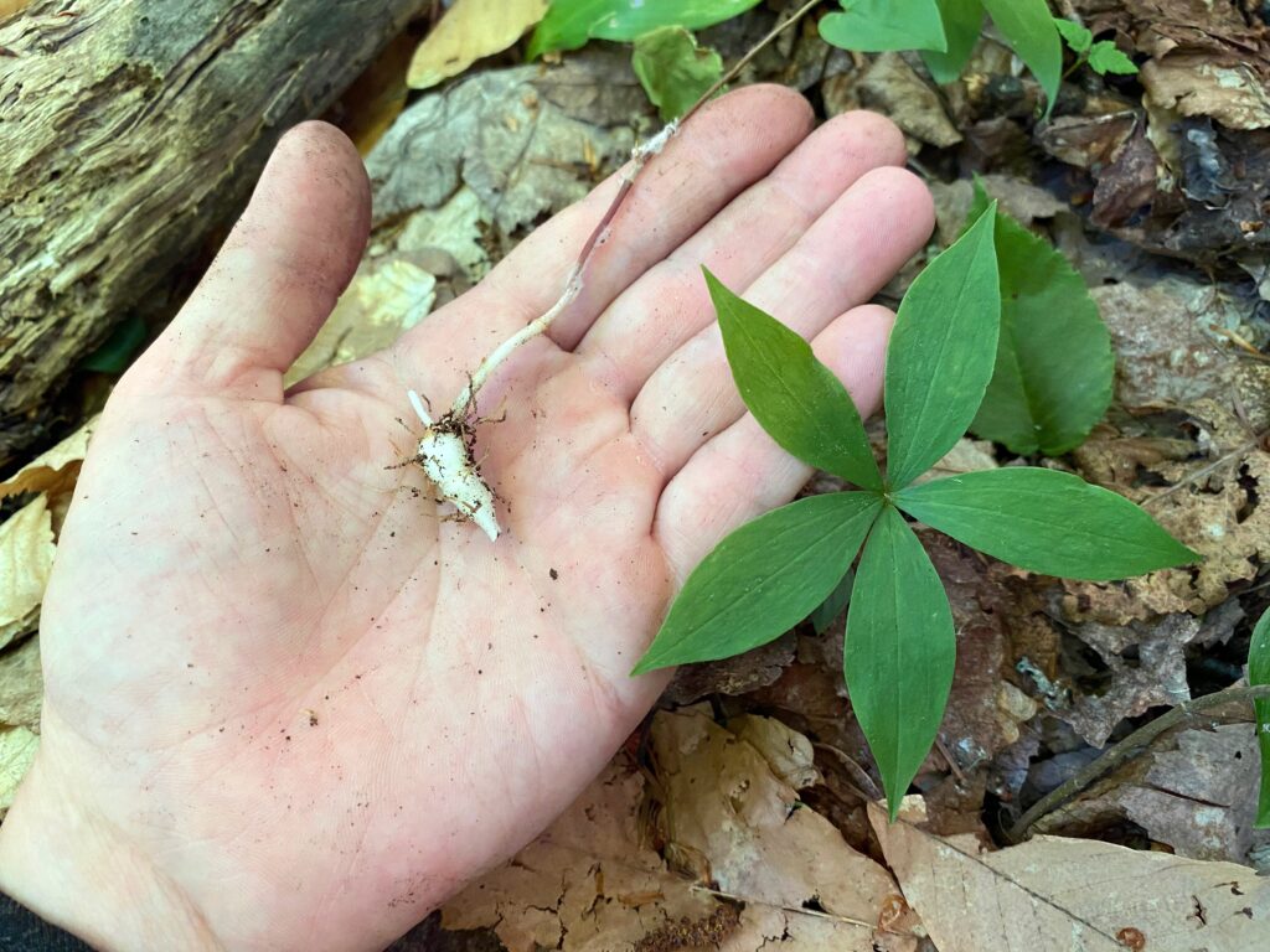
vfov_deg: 53.1
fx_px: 954
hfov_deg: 67.3
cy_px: 476
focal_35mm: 26
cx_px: 635
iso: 160
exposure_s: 1/60
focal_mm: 4.25
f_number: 1.8
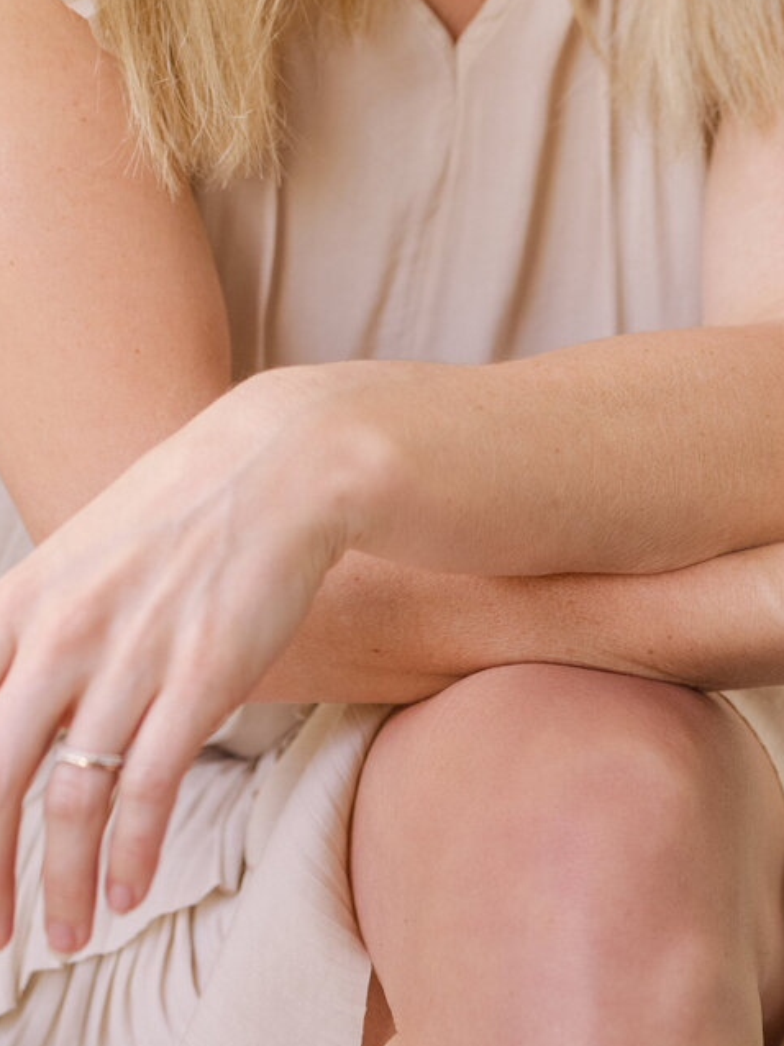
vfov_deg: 12.2
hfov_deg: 9.4
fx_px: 4774
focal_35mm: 158
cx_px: 548
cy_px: -228
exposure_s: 1/160
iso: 1600
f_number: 3.2
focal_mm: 80
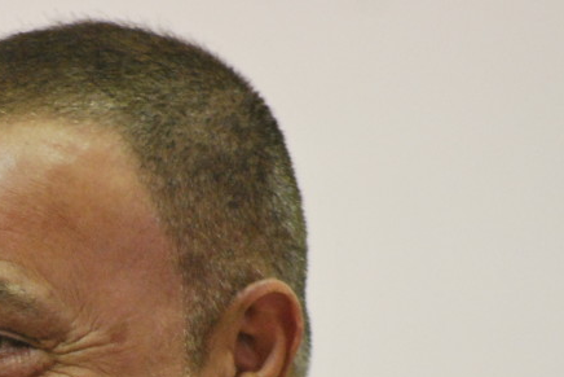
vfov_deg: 1.3
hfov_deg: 1.9
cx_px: -35
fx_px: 16564
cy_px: 433
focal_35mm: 1057
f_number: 5.6
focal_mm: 300
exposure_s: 1/50
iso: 1600
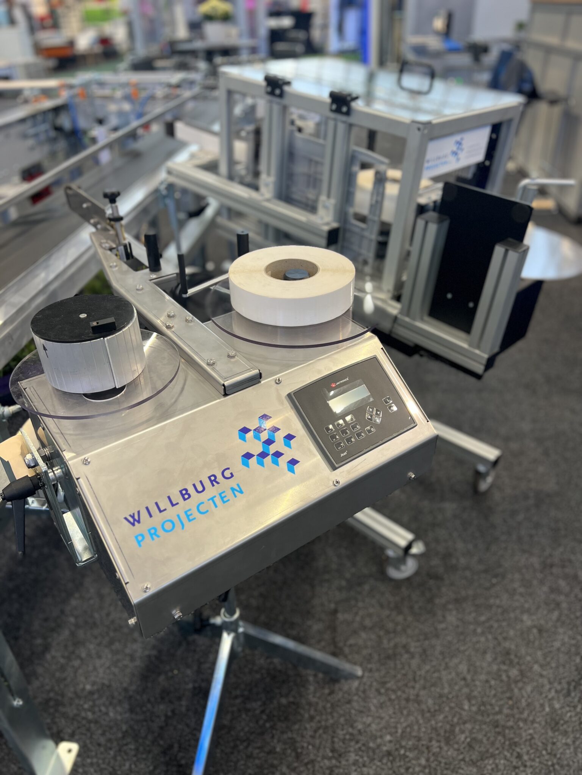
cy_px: 388
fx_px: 583
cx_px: 291
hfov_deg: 53.1
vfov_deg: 67.3
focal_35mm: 26
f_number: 1.5
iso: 64
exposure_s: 1/100
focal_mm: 5.7
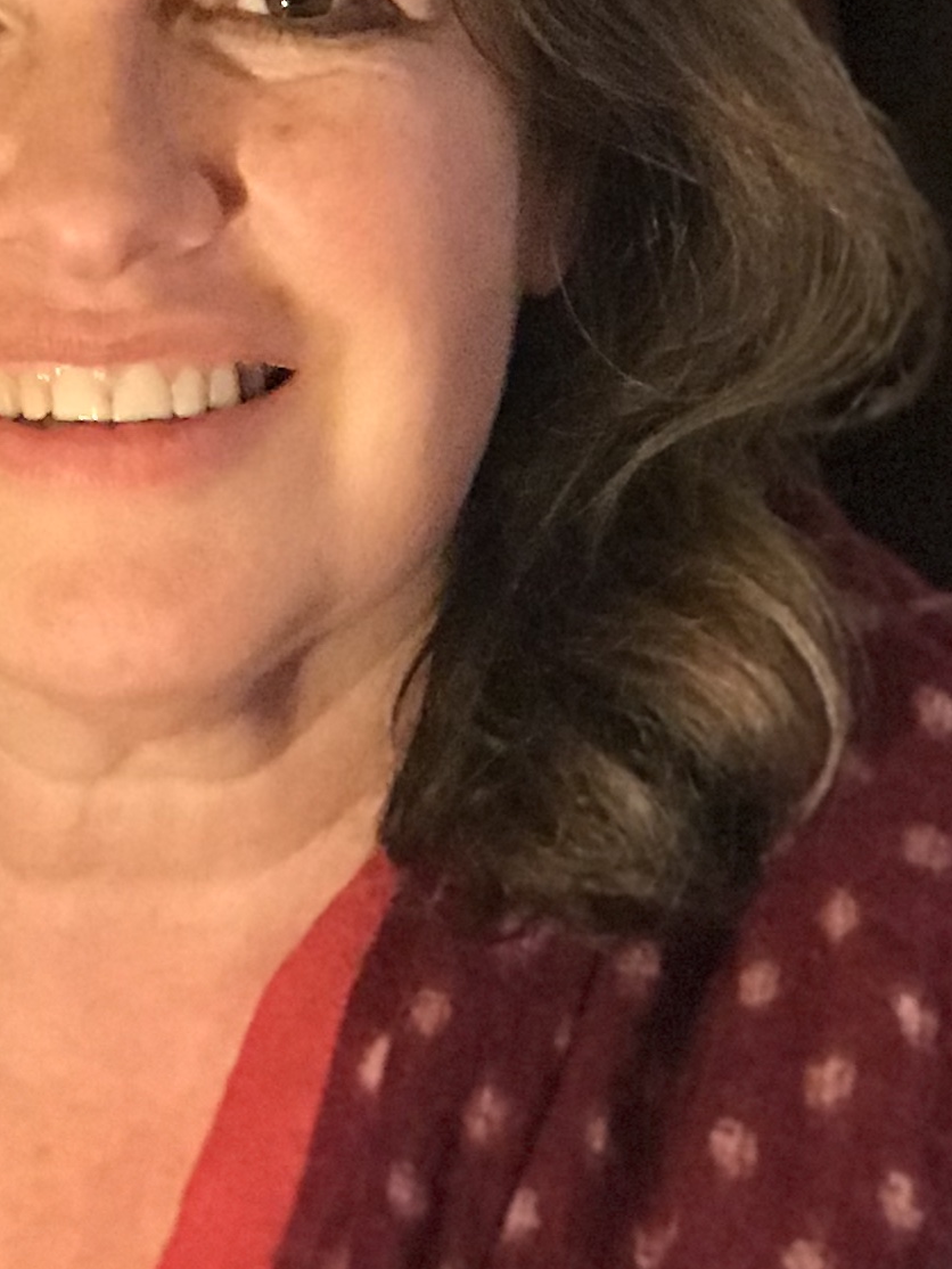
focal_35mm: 147
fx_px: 5388
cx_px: -39
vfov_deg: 13.4
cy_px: 609
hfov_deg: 10.0
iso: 800
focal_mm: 6.6
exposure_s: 1/50
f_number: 2.8
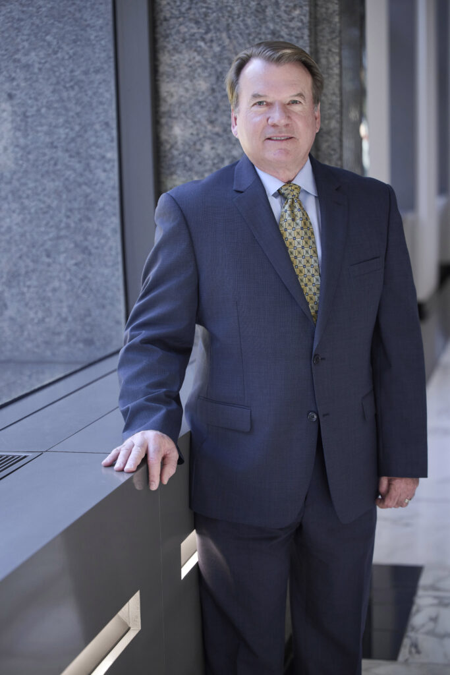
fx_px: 1331
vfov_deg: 28.4
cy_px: 338
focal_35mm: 71
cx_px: 225
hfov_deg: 19.2
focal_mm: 71
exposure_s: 1/160
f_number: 2.8
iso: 400
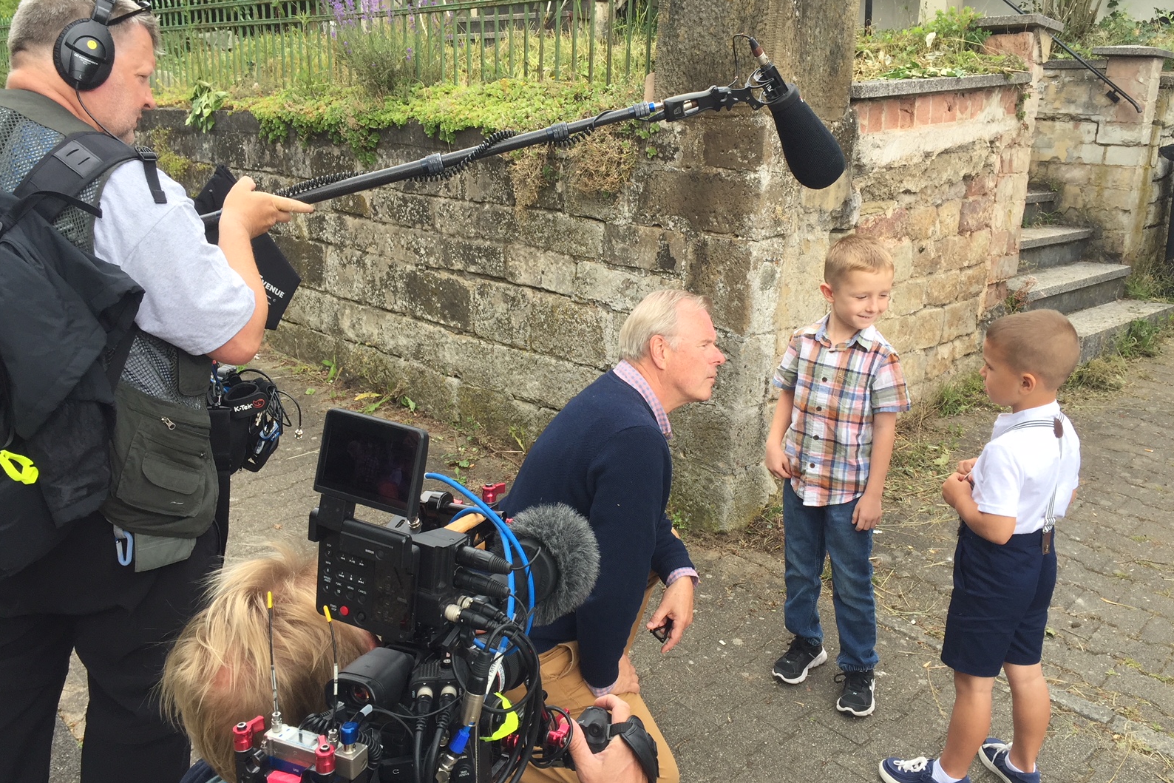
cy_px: 399
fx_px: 1011
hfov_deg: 60.3
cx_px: 588
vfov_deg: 42.3
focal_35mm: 31
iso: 32
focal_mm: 4.15
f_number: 2.2
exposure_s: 1/297
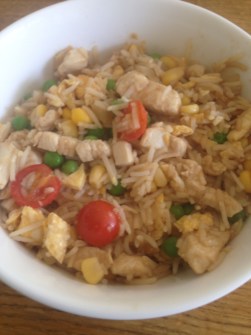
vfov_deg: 55.4
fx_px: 319
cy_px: 168
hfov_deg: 42.9
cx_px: 126
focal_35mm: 33
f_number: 2.4
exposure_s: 1/20
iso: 50
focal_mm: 4.12
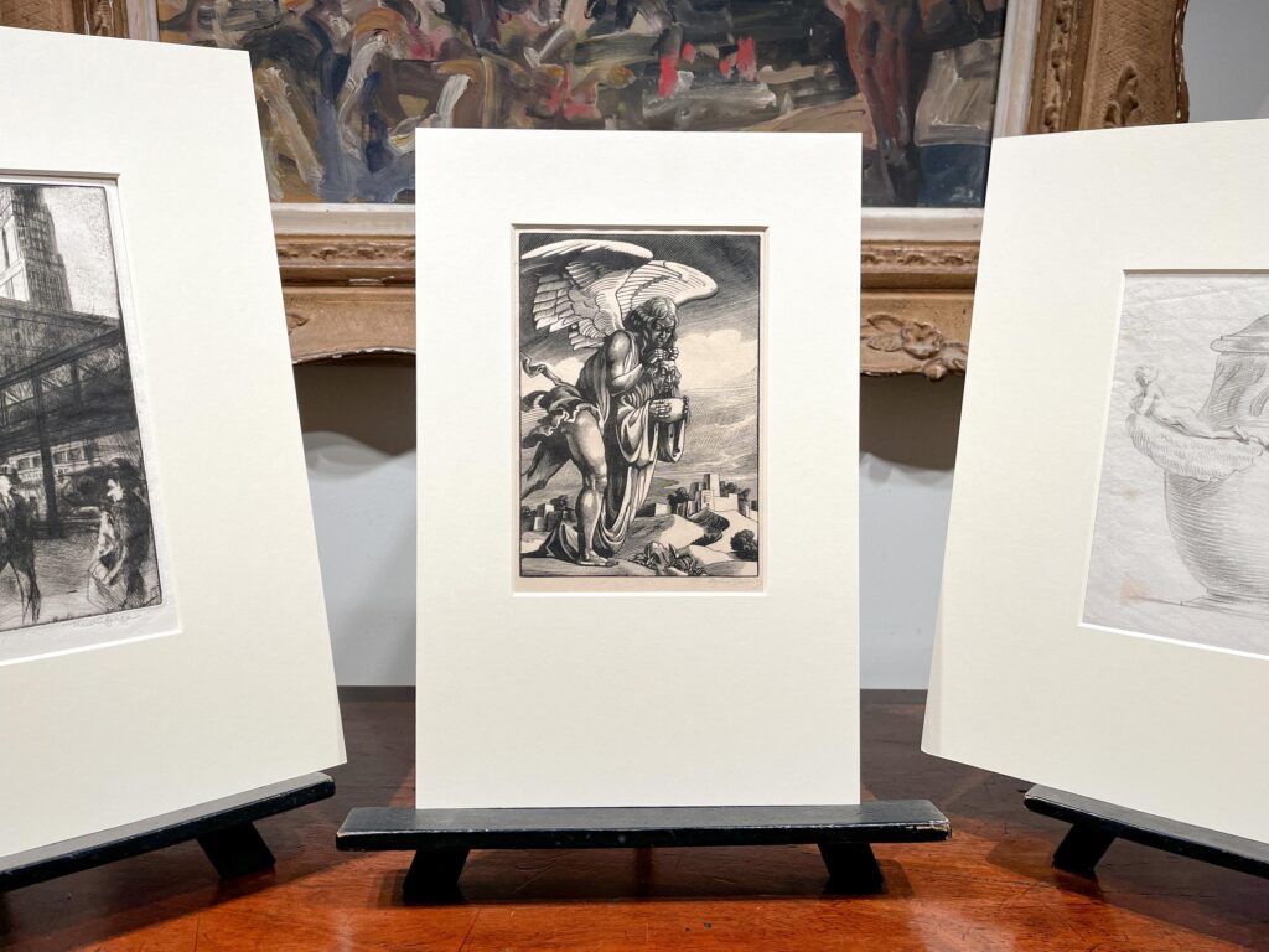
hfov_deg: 67.3
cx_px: 634
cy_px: 476
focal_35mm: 26
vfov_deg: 53.1
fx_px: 953
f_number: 1.6
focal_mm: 5.1
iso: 50
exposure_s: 1/350
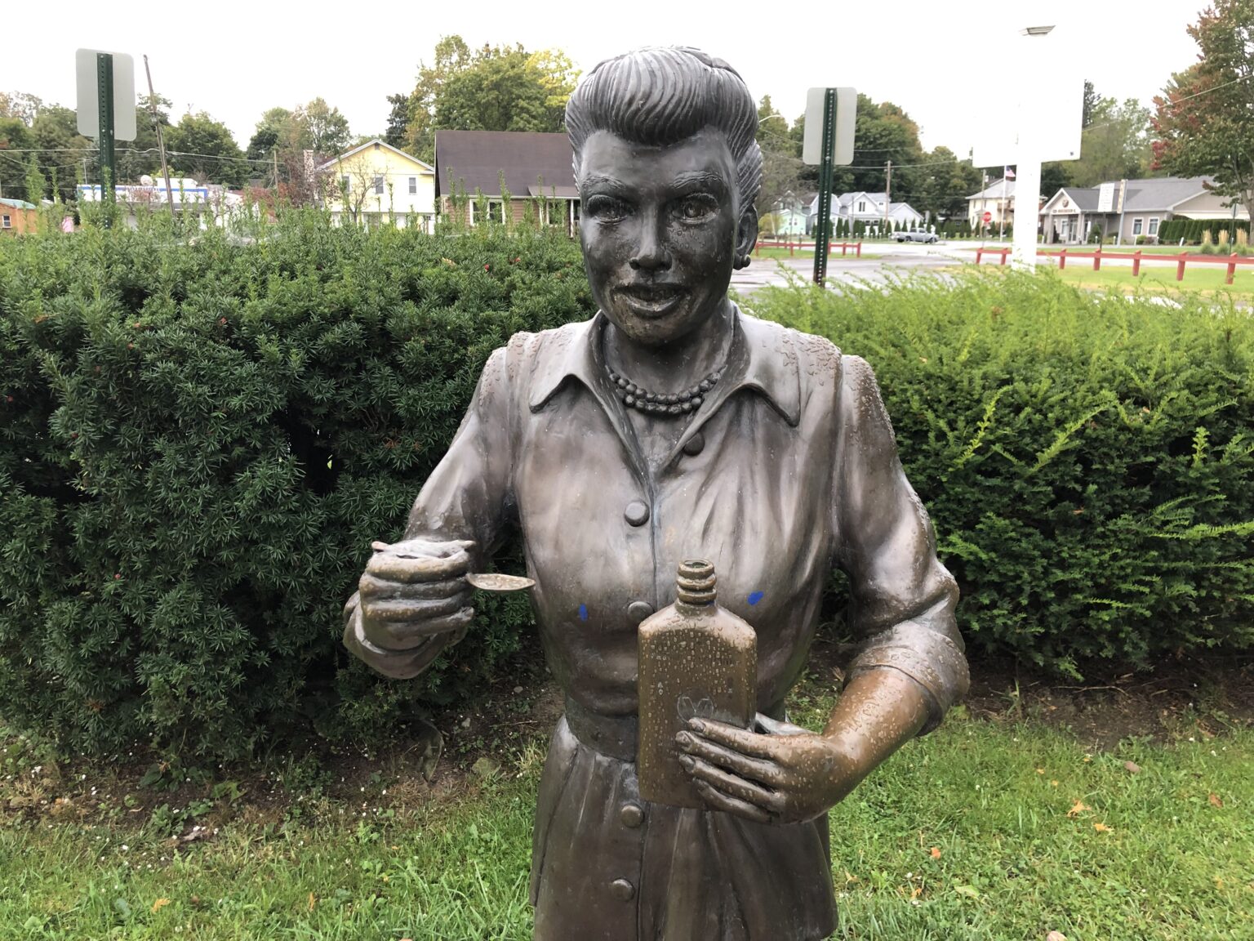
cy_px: 470
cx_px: 627
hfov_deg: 63.4
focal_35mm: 28
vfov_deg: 49.7
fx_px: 1014
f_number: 1.8
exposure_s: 1/30
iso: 40
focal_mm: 4
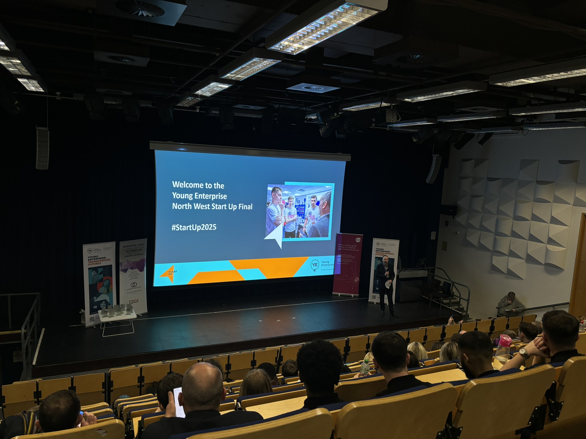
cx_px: 293
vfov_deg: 53.1
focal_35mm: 26
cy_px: 220
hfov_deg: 67.3
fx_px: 440
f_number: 1.6
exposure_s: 1/50
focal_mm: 5.96
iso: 160
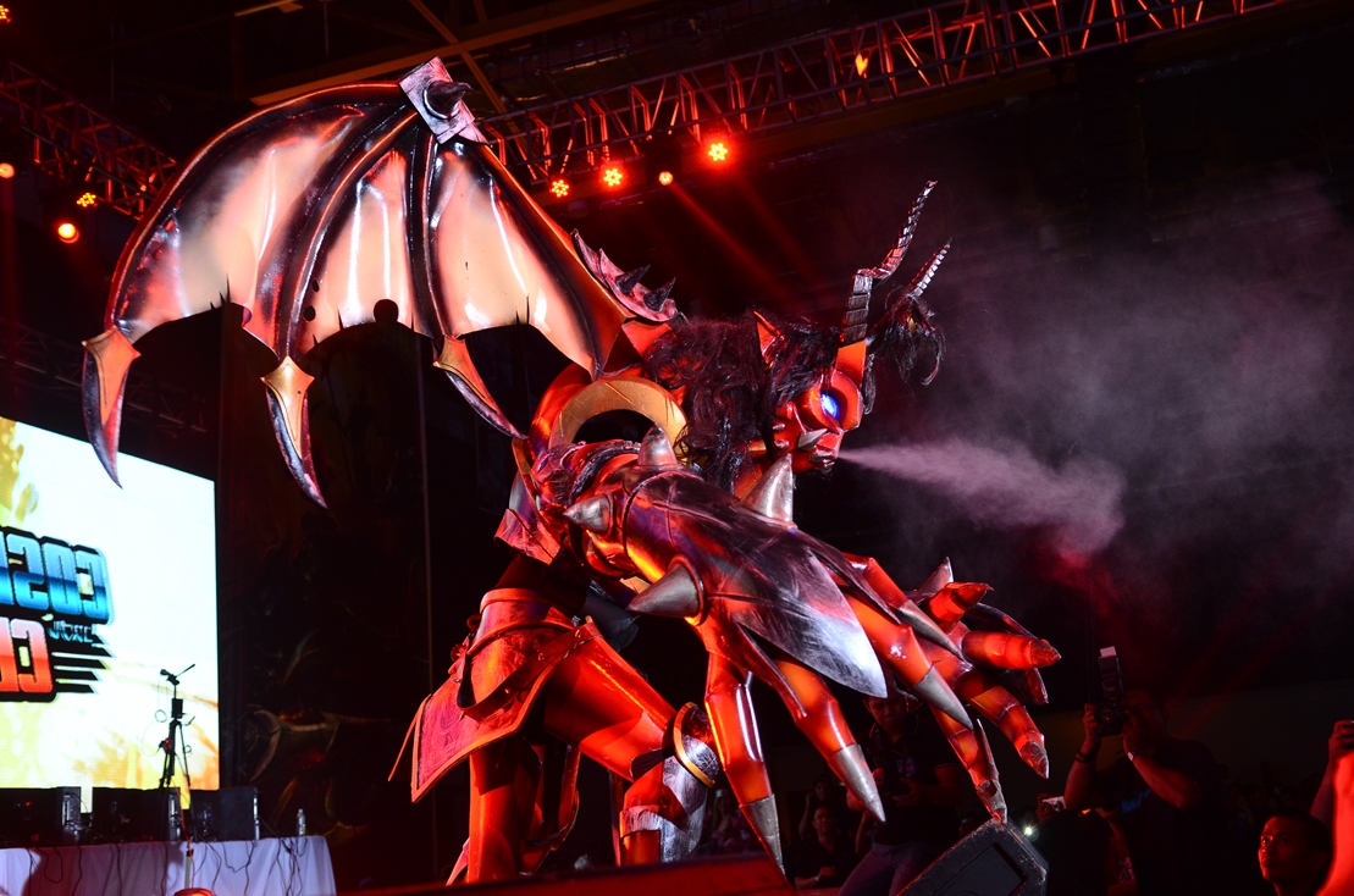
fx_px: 1463
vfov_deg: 34.0
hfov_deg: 49.7
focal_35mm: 39
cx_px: 677
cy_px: 448
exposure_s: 1/200
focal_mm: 26
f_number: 4
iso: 1000
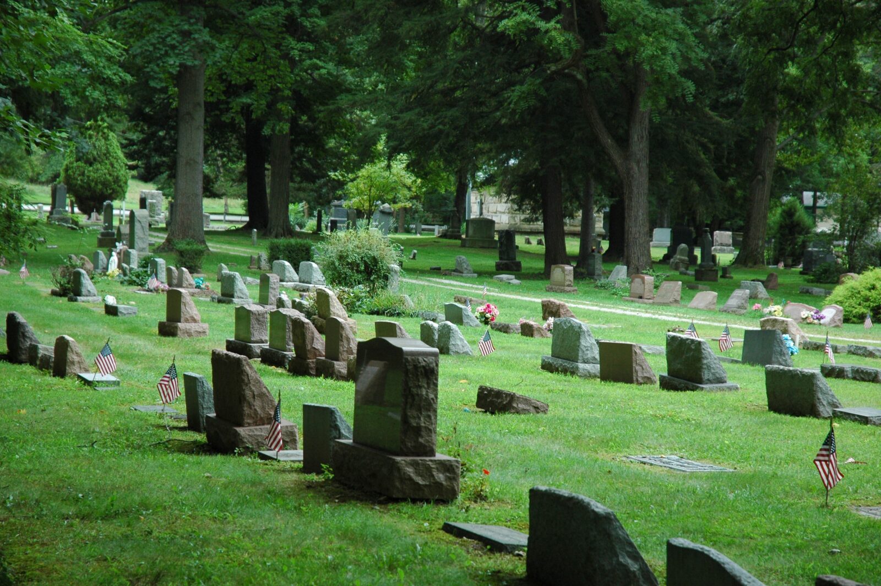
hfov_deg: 19.5
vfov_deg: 13.0
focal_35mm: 105
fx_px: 2567
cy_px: 293
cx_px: 440
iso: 640
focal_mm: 70
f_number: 5.6
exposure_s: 1/125
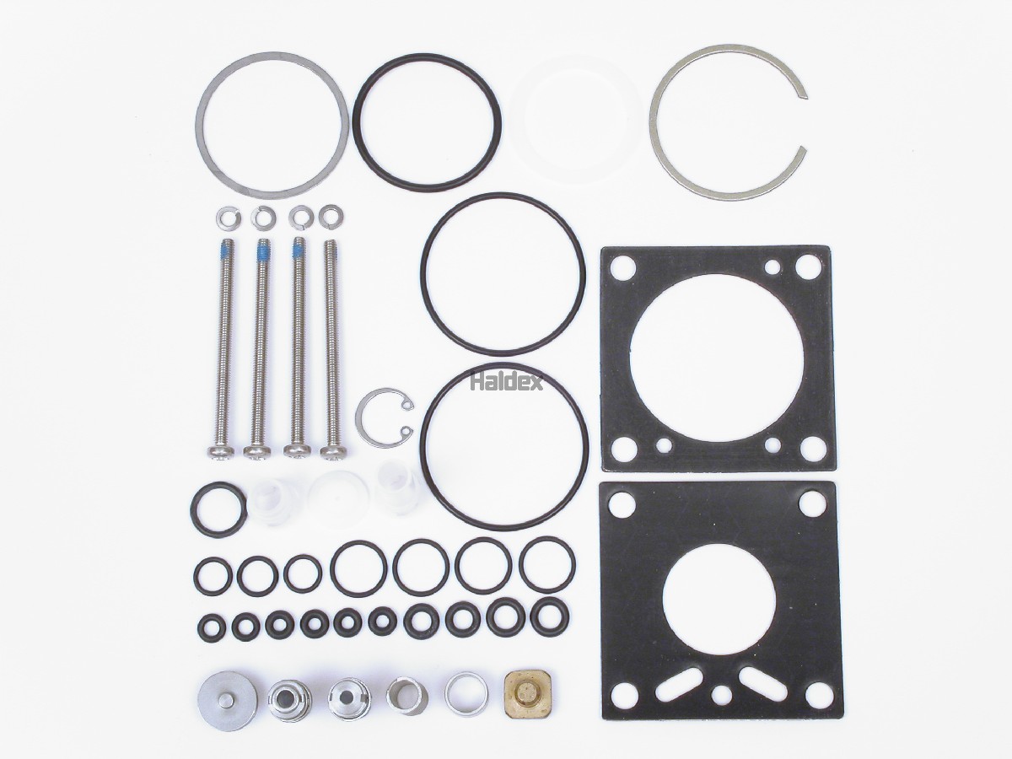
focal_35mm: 82
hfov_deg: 23.8
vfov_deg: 18.0
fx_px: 2397
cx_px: 506
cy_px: 380
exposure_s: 1.5
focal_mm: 16.9
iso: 100
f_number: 6.7
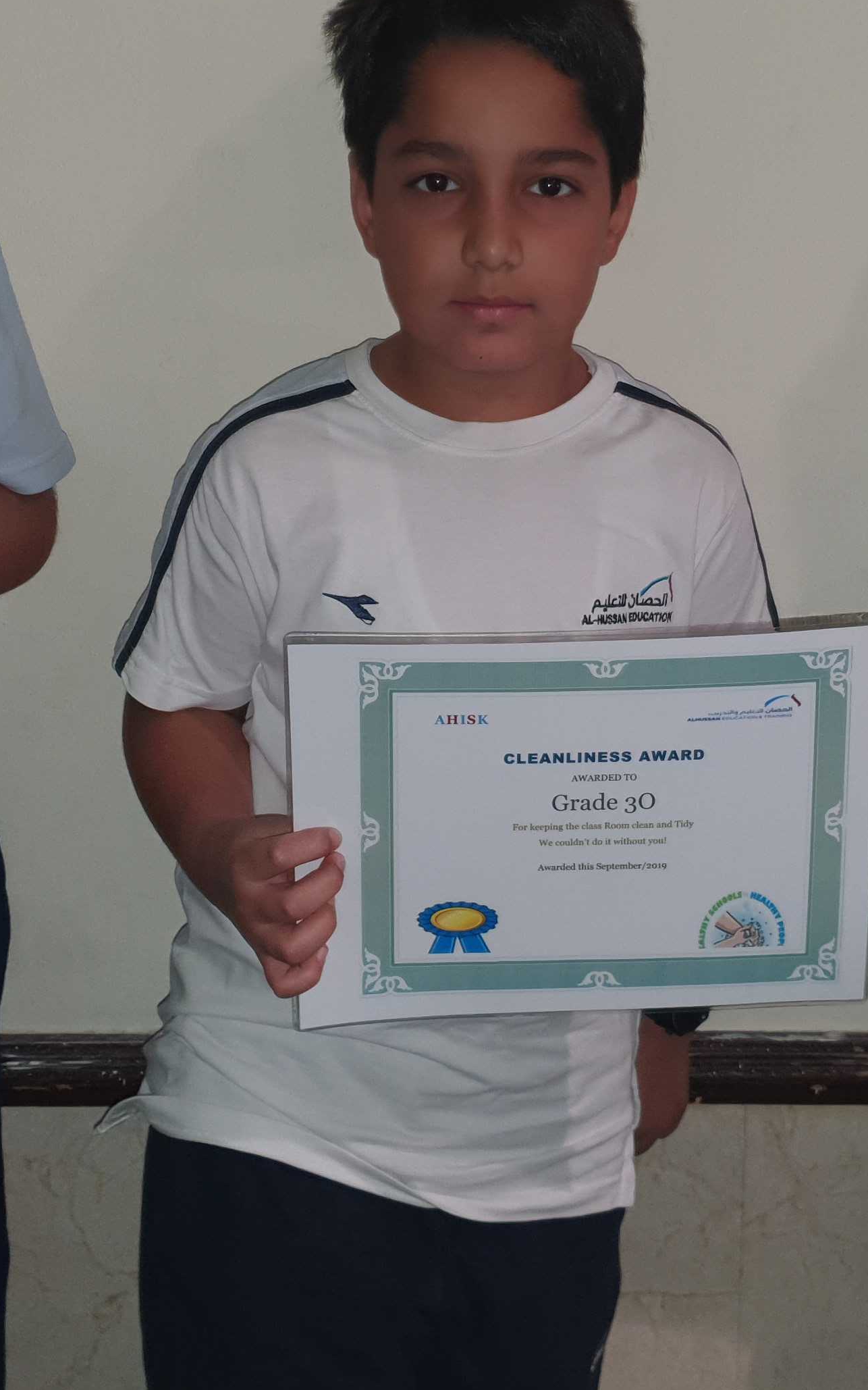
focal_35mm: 54
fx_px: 2044
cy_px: 495
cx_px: 559
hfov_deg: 23.9
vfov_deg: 37.2
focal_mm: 4.32
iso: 64
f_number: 1.5
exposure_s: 1/60
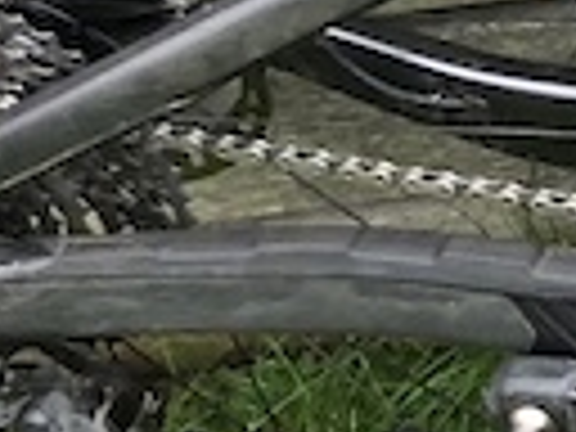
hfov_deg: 9.7
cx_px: 1462
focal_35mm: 175
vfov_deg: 8.2
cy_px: -374
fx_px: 2912
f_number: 1.8
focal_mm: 4
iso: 40
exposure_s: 1/24
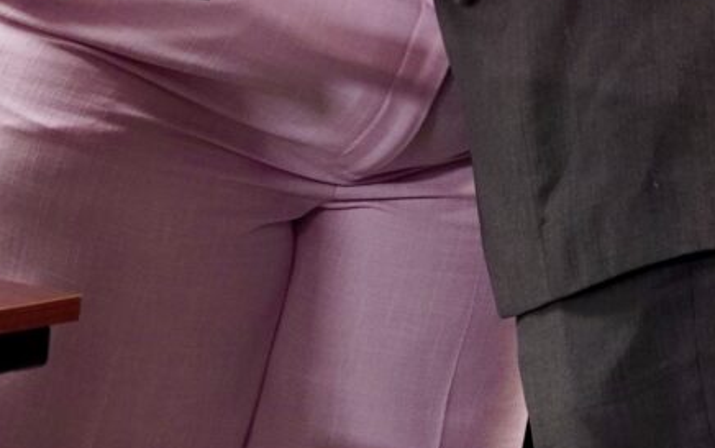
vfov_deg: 4.9
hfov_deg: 8.0
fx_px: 5132
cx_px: 367
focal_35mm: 263
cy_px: -482
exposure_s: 1/60
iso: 640
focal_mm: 36.7
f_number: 2.8
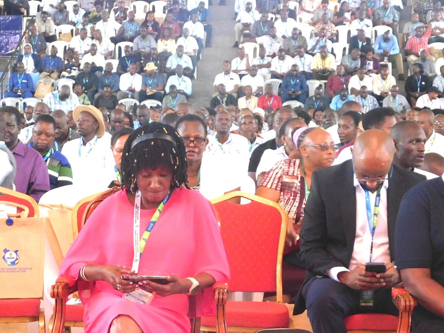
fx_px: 1296
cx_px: 140
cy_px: 297
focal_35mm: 101
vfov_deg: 14.5
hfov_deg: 19.4
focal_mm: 9
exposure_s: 1/25
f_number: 3.8
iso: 400
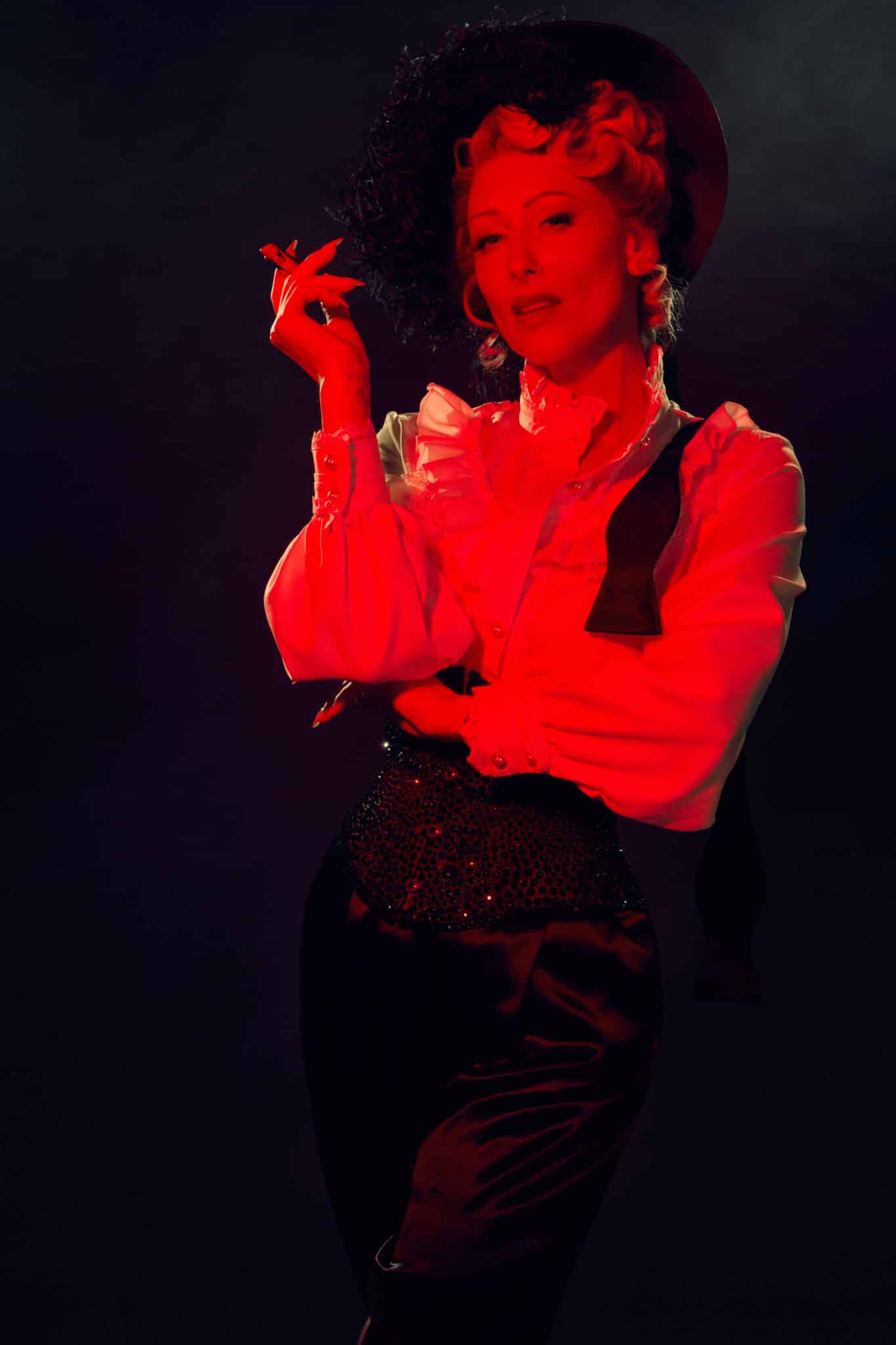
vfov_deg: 28.8
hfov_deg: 19.5
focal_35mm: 70
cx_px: 448
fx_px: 2614
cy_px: 672
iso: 250
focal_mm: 70
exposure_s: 1/200
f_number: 16
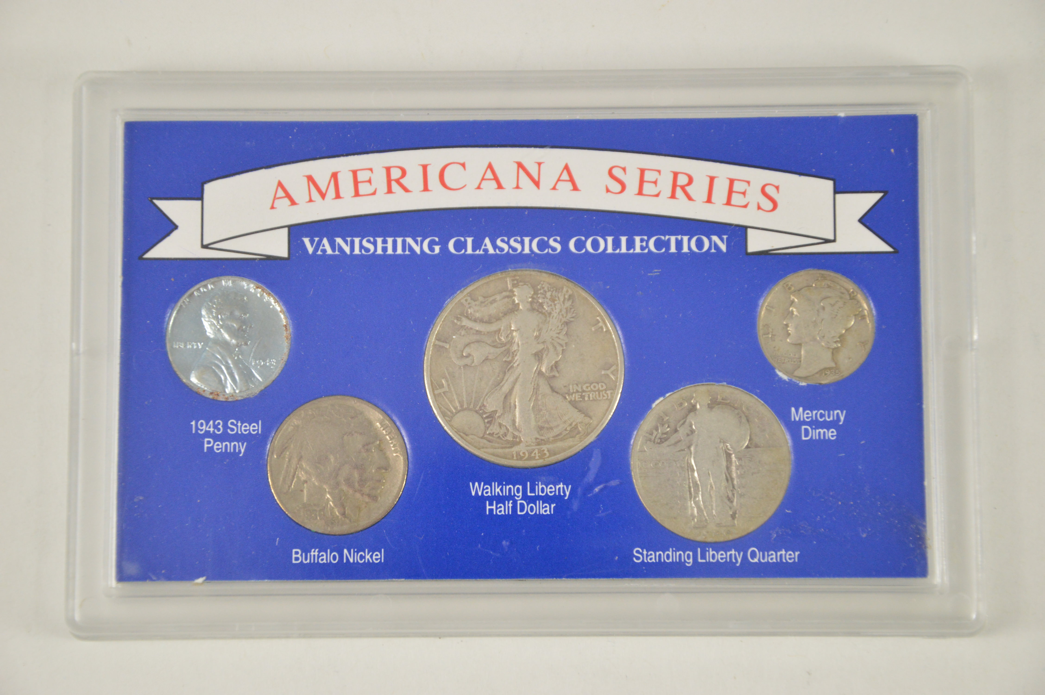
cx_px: 522
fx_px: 3480
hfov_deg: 17.1
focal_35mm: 120
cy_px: 348
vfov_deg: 11.4
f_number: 6.3
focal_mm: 80
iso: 800
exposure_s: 1/160
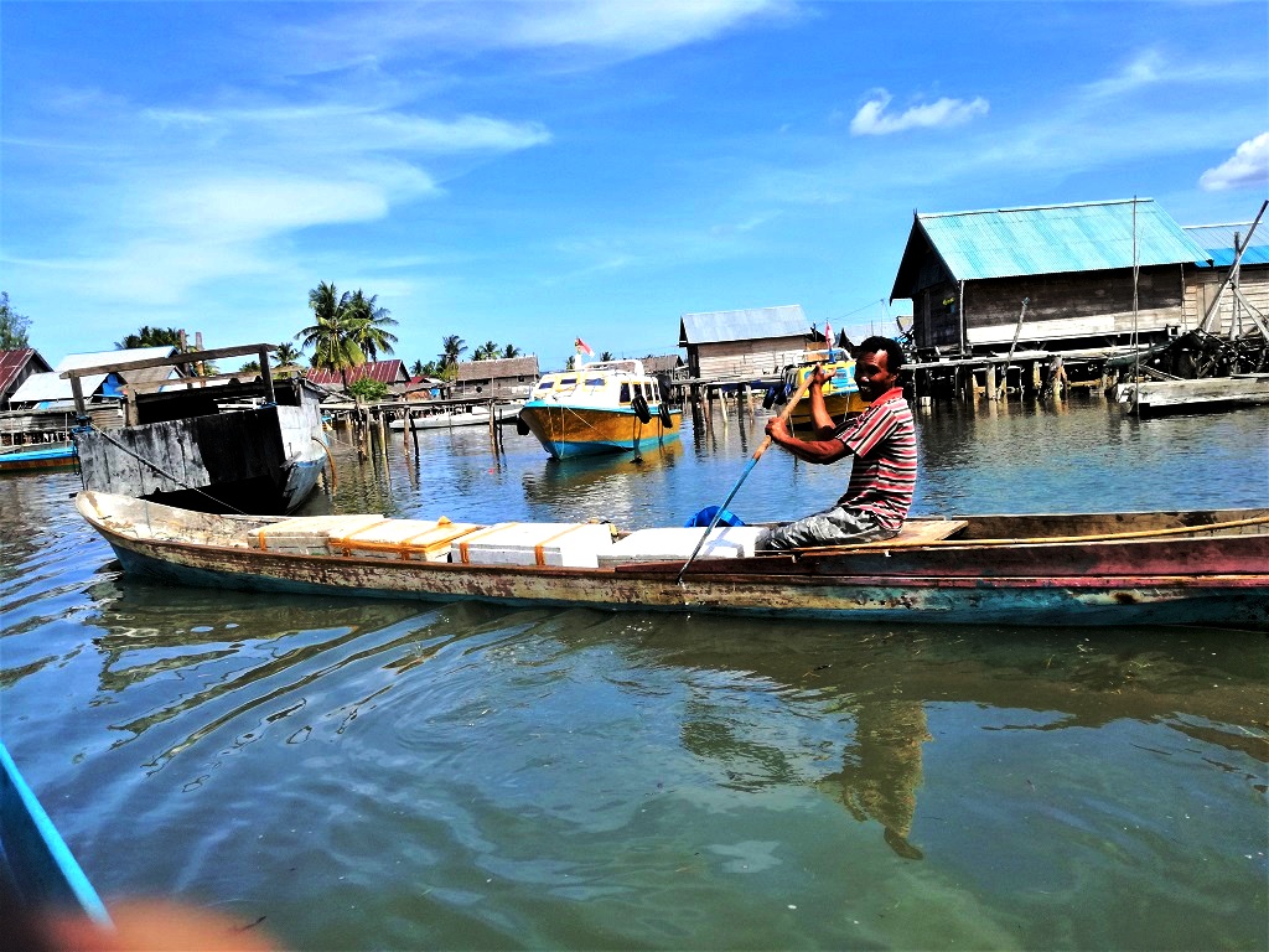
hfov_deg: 65.3
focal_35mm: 27
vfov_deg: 51.4
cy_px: 476
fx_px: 990
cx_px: 634
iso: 50
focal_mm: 3.79
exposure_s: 1/1227
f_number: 2
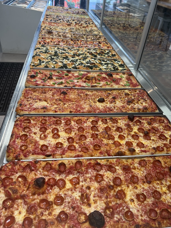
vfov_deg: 67.3
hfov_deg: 53.1
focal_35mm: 26
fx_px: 171
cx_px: 86
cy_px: 114
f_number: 1.5
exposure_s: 1/120
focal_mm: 5.7
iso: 50
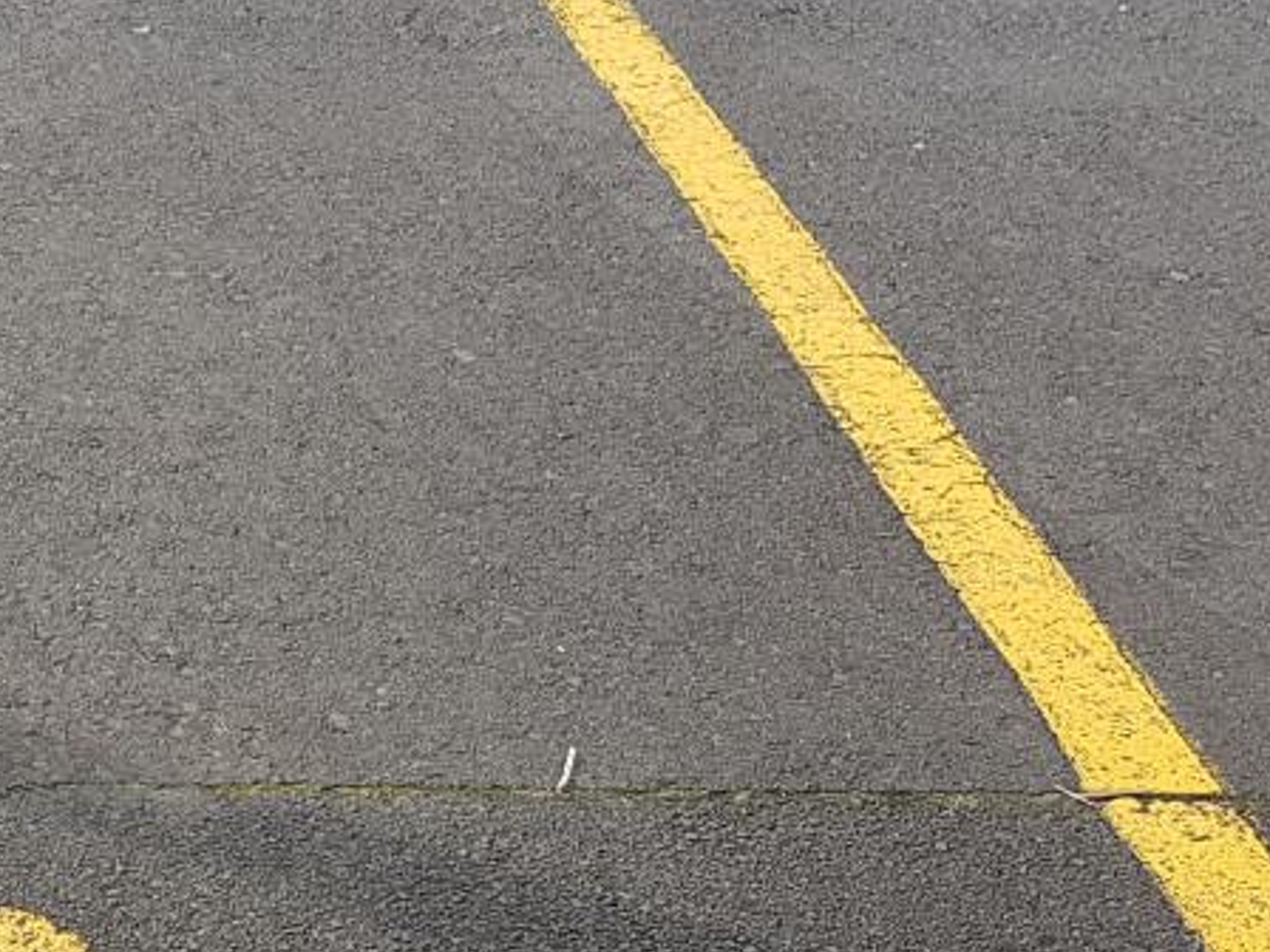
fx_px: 3192
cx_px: -162
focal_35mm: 87
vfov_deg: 16.9
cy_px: 611
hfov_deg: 21.3
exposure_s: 1/377
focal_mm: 4.2
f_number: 1.7
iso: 40
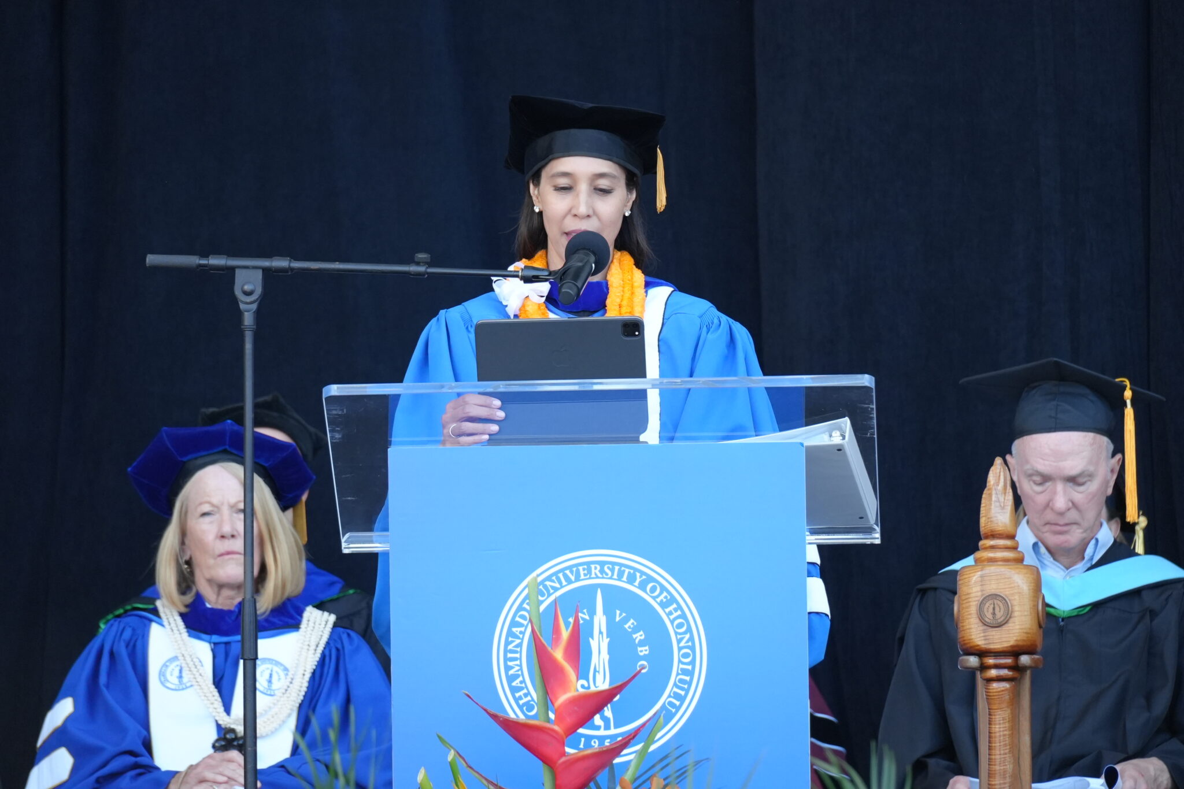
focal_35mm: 393
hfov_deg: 5.2
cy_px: 394
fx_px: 12923
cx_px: 592
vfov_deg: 3.5
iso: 1600
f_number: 6.3
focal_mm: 262
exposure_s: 1/400
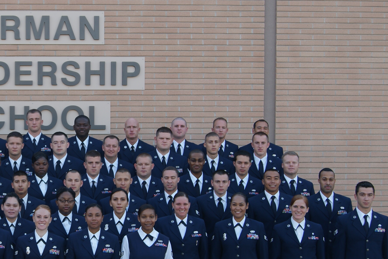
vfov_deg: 16.1
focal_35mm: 85
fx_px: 917
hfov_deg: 23.2
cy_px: 168
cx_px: 30
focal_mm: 26
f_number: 5
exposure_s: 1/50
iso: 100
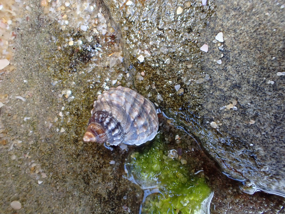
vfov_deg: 46.8
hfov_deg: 60.0
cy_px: 107
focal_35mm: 30
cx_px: 142
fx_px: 247
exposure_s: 1/125
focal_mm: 5.5
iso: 250
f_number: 3.2
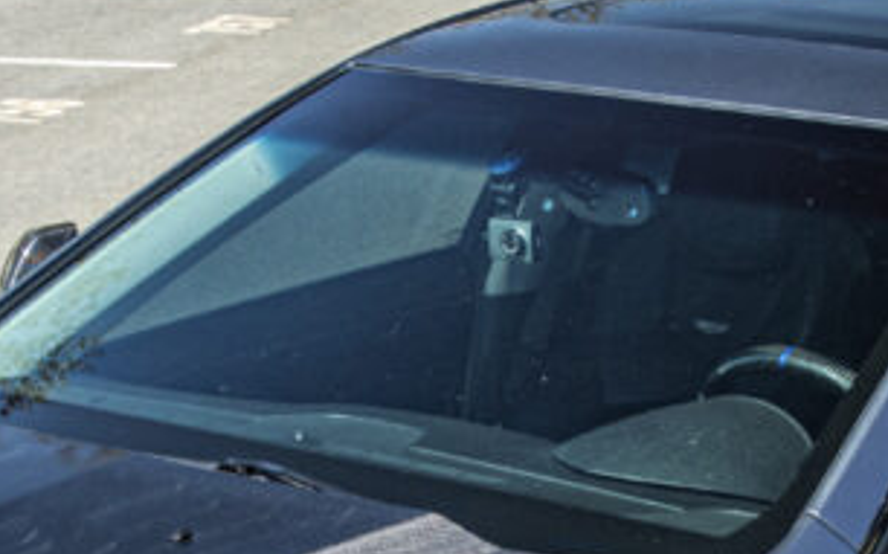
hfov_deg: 16.3
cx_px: 501
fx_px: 3097
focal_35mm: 128
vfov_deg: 9.8
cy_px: 914
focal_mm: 32
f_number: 7.1
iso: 100
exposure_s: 1/125
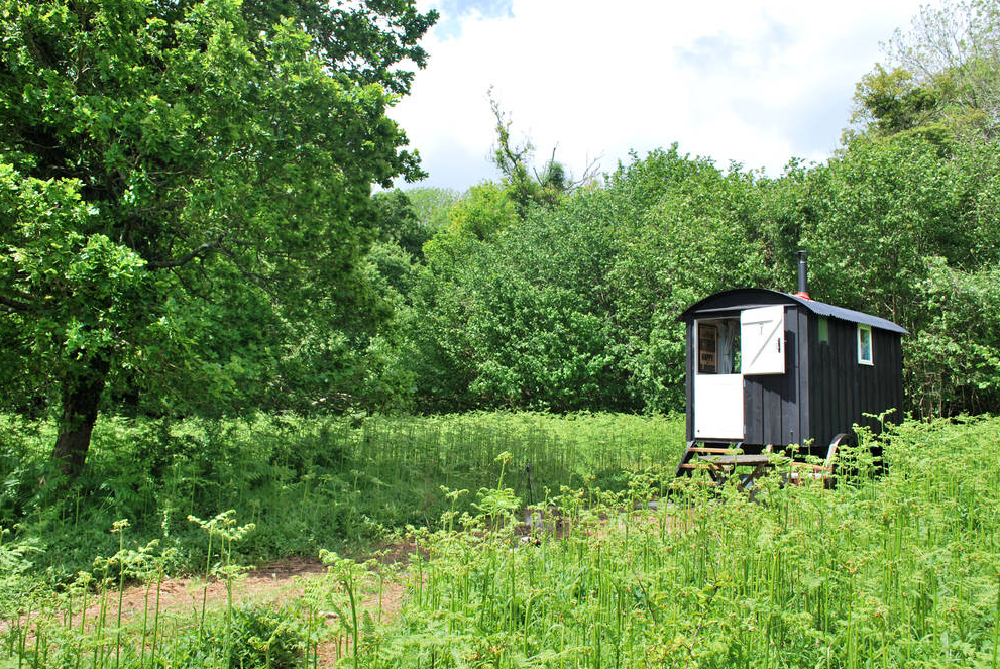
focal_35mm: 31
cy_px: 327
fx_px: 862
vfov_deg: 42.4
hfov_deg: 60.2
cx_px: 506
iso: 100
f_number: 7.1
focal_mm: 20
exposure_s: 1/200
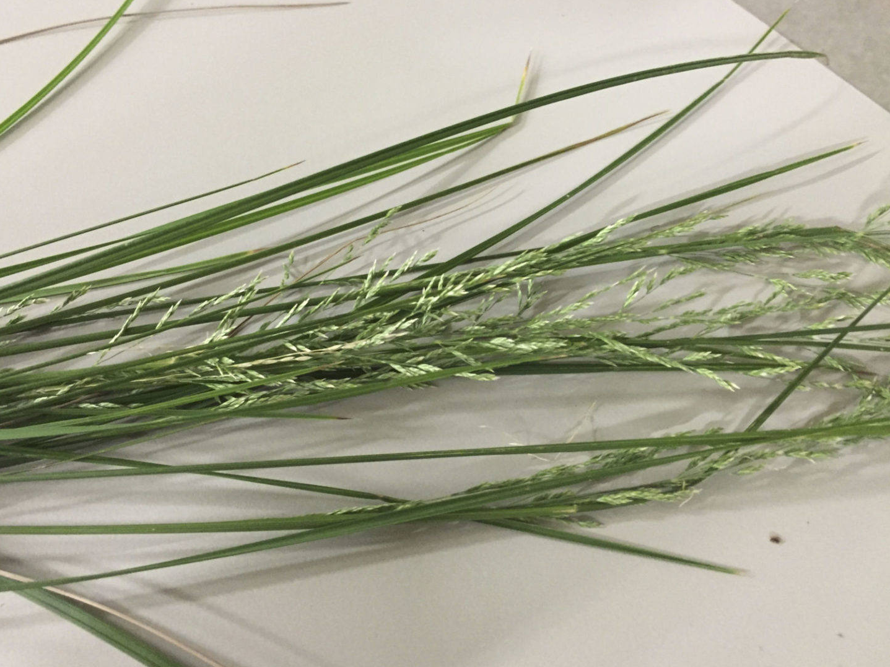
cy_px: 335
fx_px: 797
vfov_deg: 45.4
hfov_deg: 58.3
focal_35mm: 31
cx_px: 425
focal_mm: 4.15
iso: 250
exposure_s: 1/17
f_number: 2.2
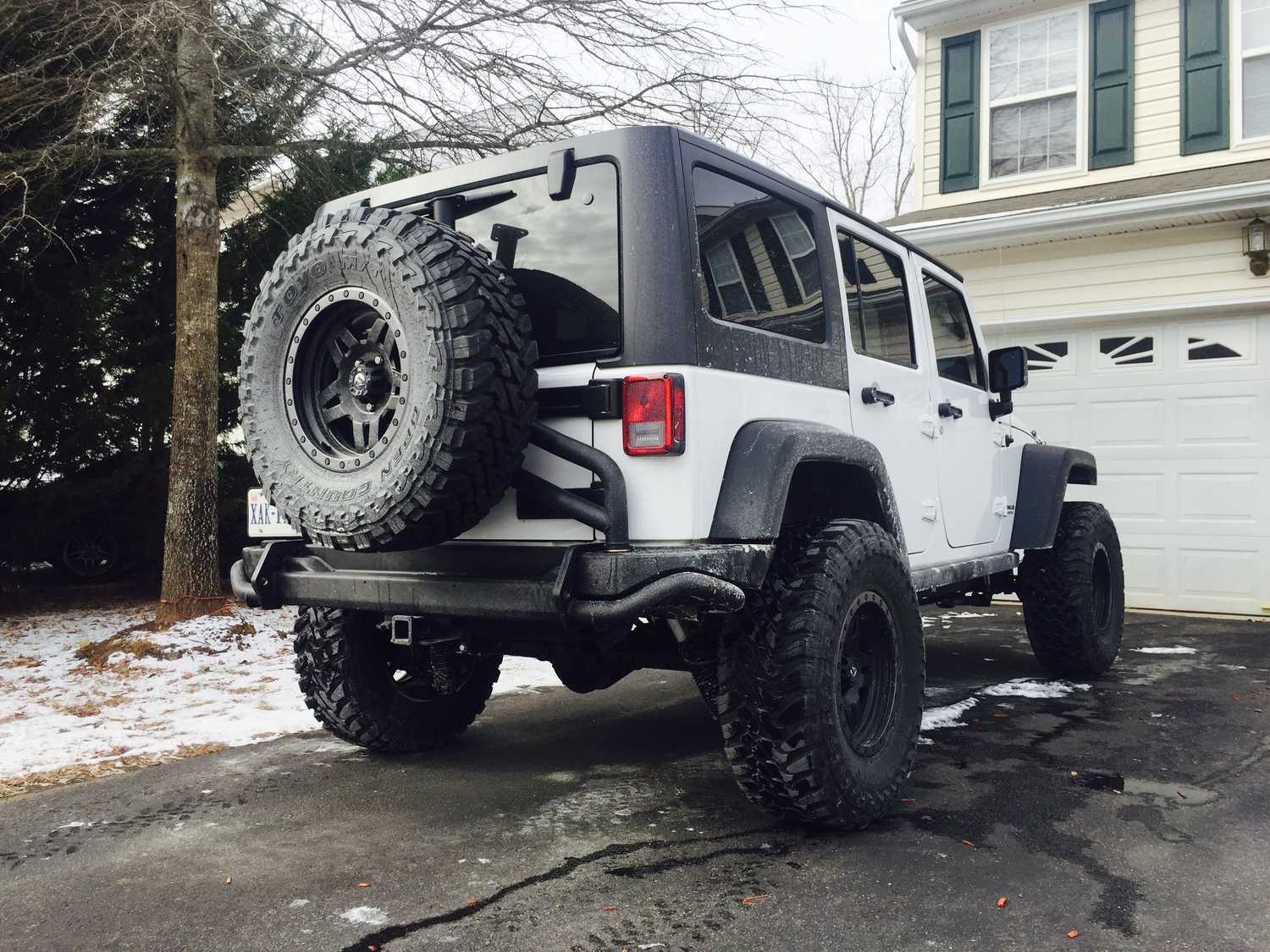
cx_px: 635
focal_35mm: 29
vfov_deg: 48.2
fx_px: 1064
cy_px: 476
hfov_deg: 61.7
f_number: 2.2
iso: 32
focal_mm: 4.15
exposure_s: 1/775
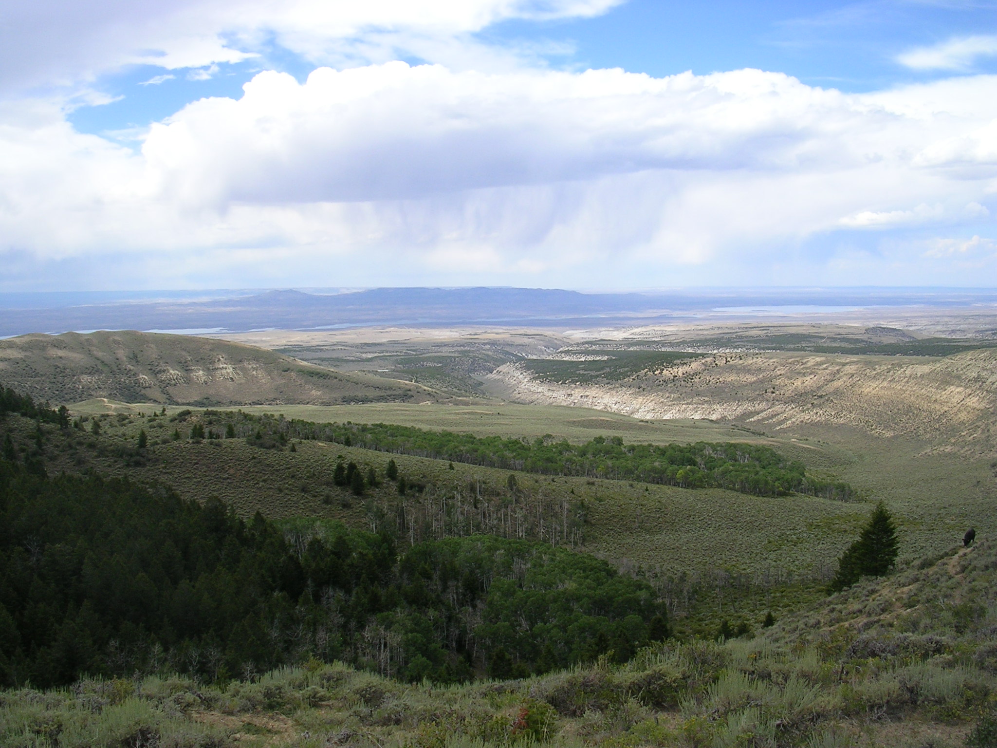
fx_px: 1094
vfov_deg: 37.7
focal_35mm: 38
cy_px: 374
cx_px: 498
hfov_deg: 49.0
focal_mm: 5.8
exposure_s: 1/282
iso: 50
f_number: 5.6
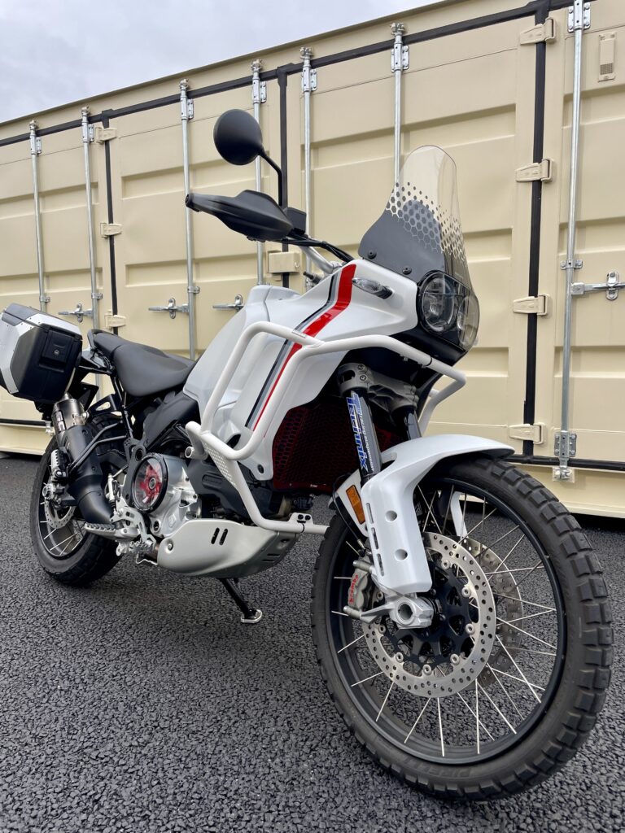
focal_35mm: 26
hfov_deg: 53.1
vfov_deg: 67.3
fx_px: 626
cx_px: 312
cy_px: 416
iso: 50
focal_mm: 4.2
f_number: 1.6
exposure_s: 1/121
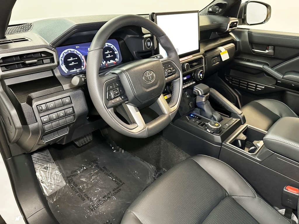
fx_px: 207
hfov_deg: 71.6
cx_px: 150
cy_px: 112
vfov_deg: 56.8
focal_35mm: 24
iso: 800
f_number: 1.78
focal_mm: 6.86
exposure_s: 1/30
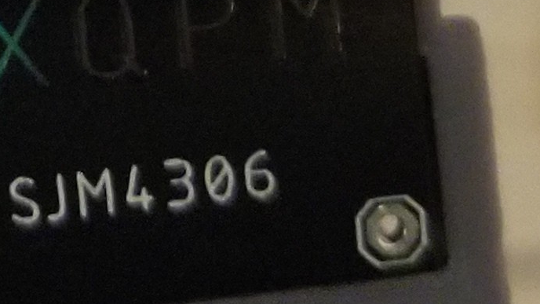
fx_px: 2377
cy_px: -395
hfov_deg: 12.3
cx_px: -303
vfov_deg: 6.9
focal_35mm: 166
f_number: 1.7
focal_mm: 4.25
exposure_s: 1/10
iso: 500
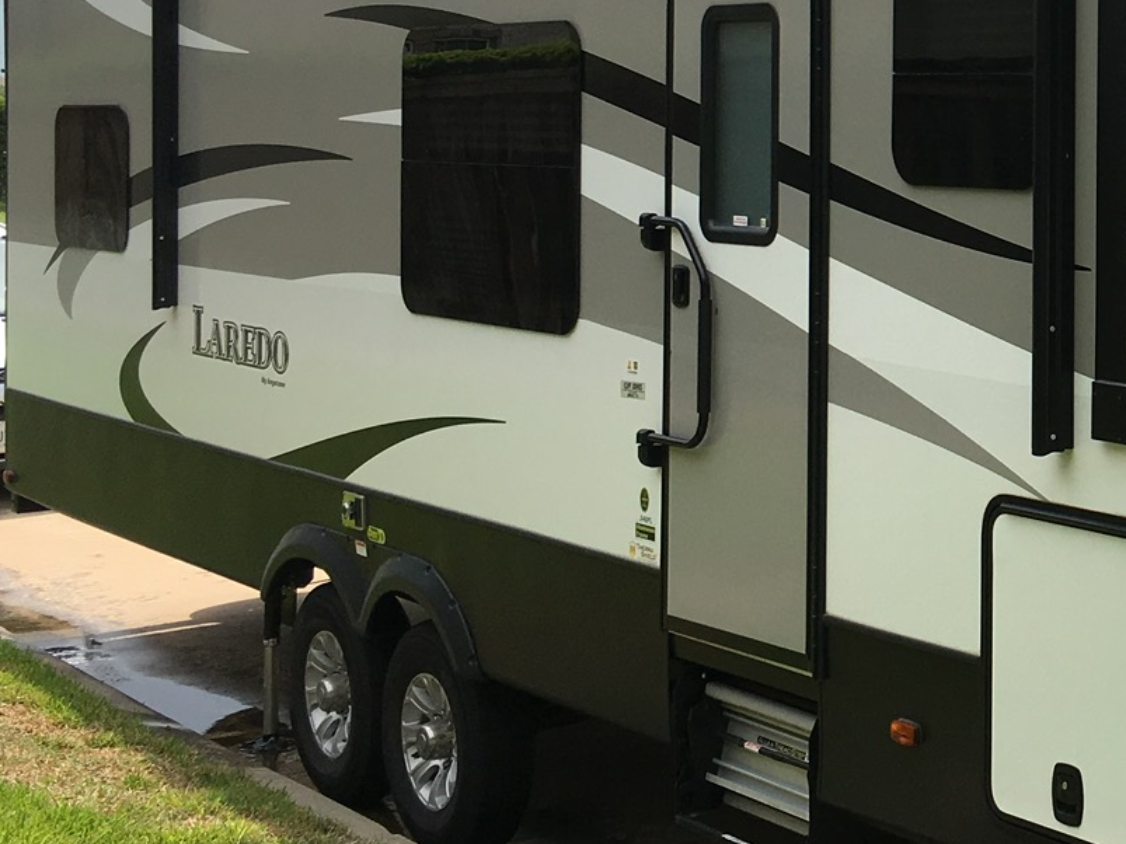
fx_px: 2407
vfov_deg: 19.6
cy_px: 139
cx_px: 1388
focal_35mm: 74
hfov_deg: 23.8
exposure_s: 1/1115
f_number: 2.2
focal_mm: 4.15
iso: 25
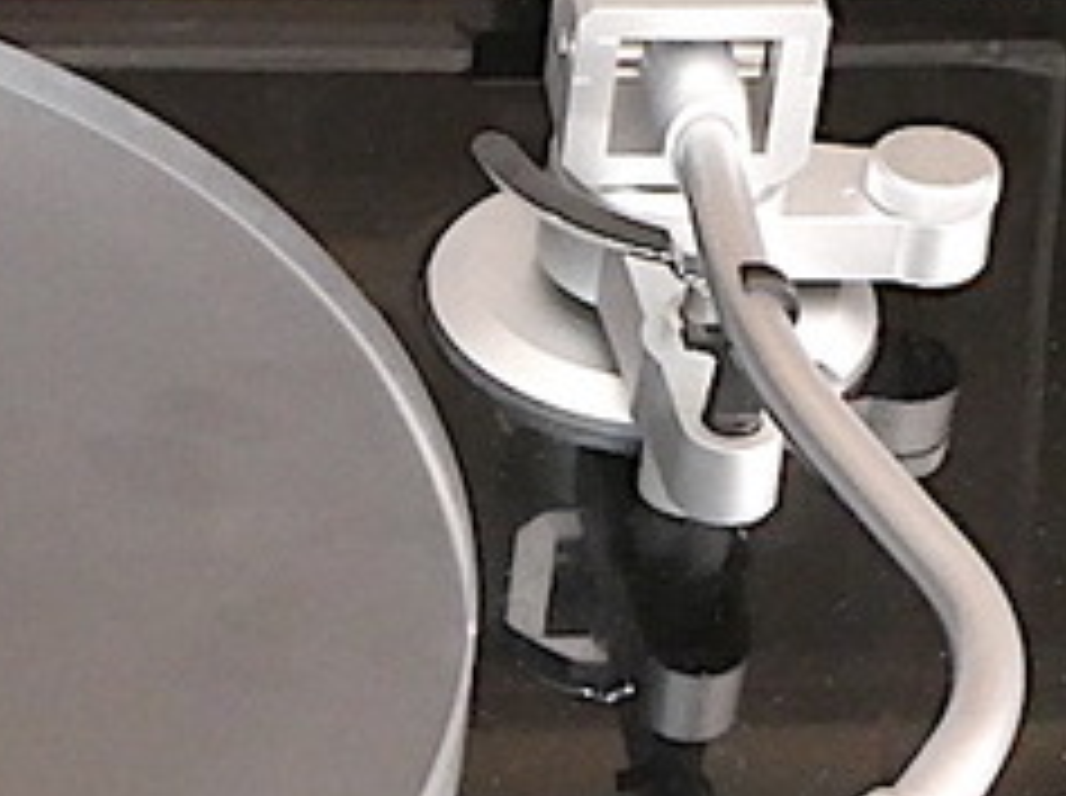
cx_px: -283
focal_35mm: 142
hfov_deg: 13.5
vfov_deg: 10.4
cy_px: 693
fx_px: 4366
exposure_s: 1/8
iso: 400
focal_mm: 6.3
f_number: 8
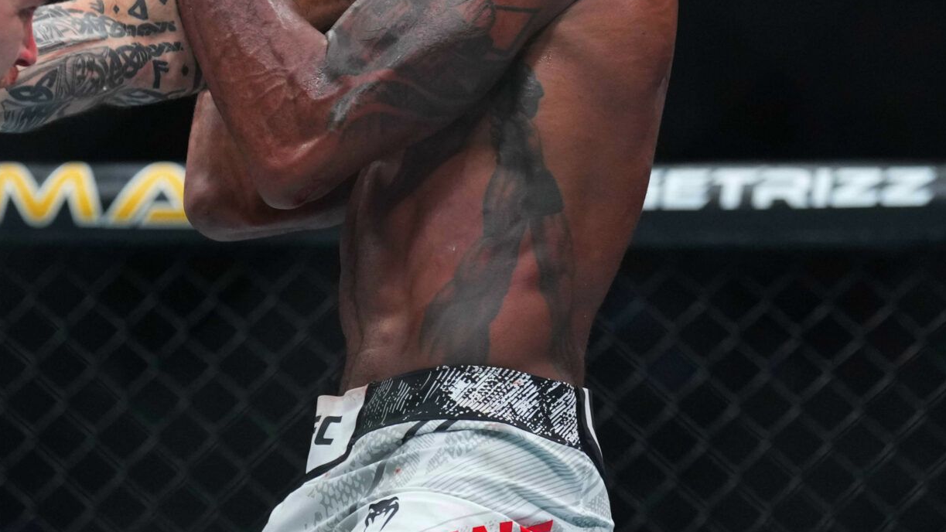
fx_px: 6873
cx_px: 132
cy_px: 96
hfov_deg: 7.9
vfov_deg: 4.4
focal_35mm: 274
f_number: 3.2
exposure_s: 1/1000
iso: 2500
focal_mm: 125
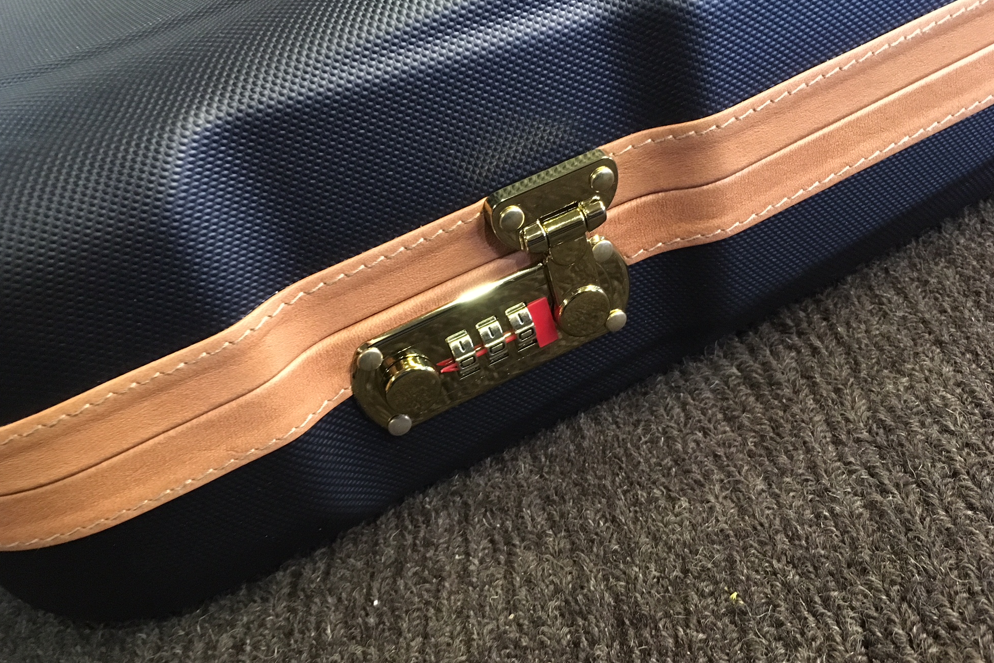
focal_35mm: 31
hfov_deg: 60.3
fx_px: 856
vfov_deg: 42.3
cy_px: 314
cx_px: 496
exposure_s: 1/17
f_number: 2.2
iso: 320
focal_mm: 4.15
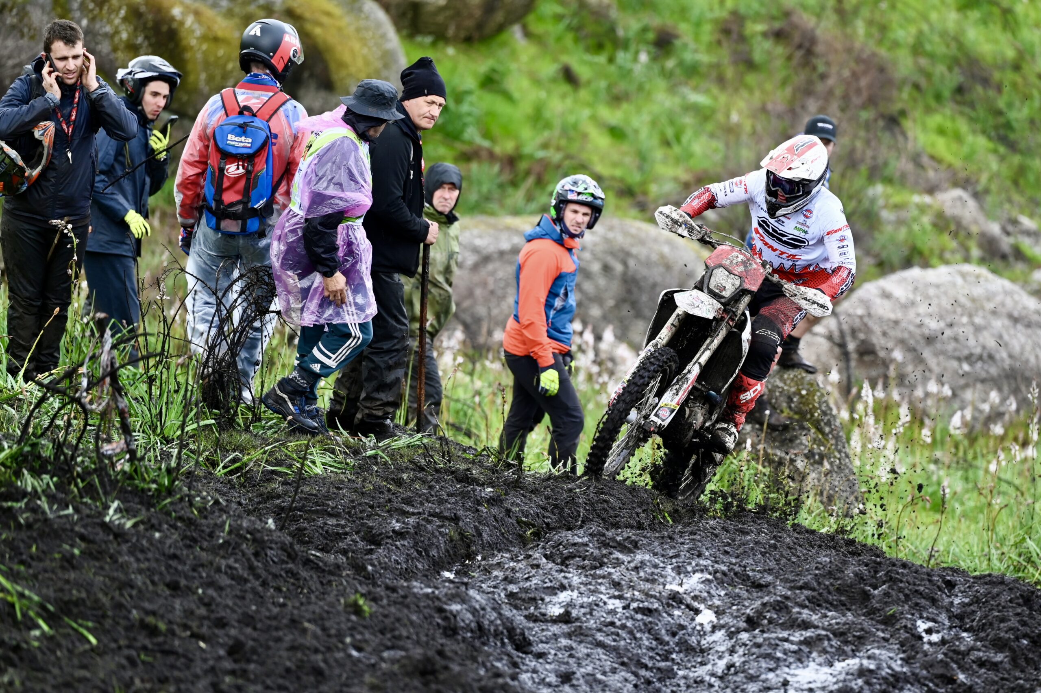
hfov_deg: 10.3
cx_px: 520
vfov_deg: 6.9
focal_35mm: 200
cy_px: 346
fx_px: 5779
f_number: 3.2
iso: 320
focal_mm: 200
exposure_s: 1/1000
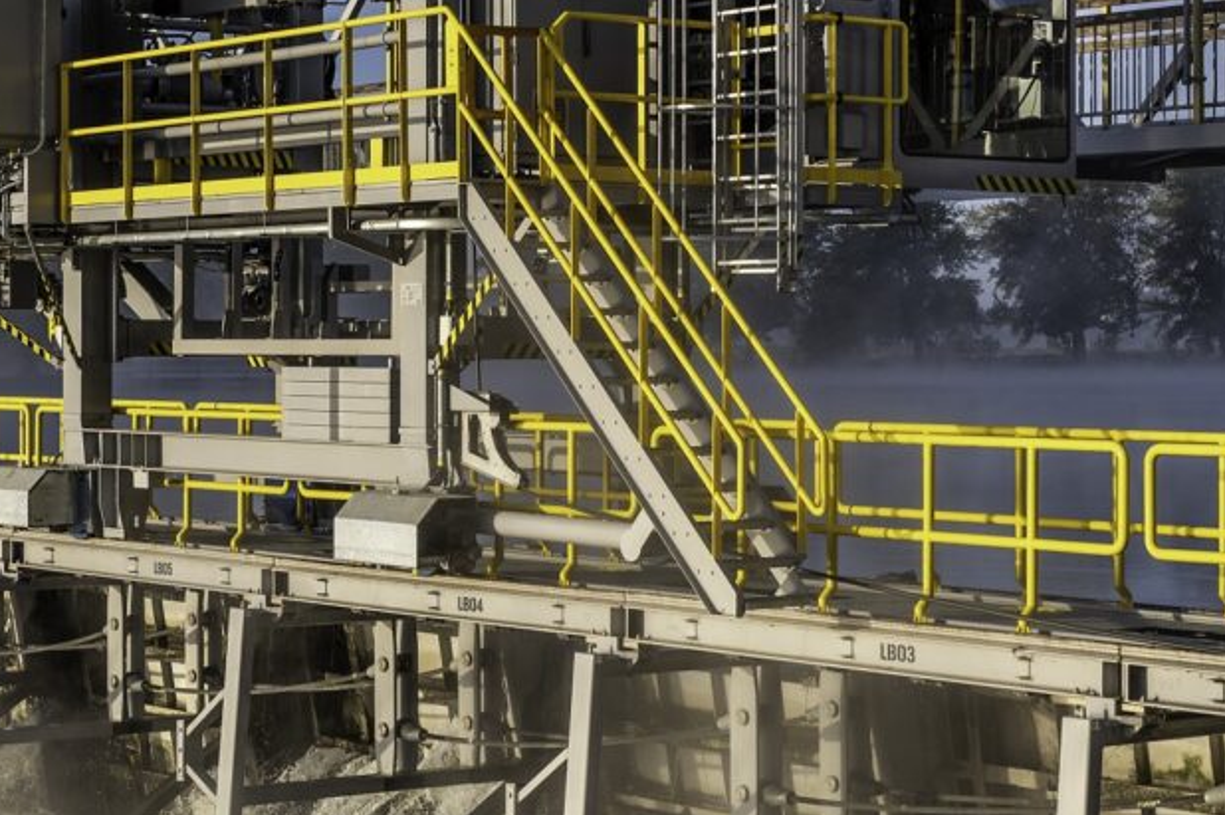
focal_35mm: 87
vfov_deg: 15.7
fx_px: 2958
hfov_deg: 23.1
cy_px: 440
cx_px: 285
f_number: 5
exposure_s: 1/1600
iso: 200
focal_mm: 35
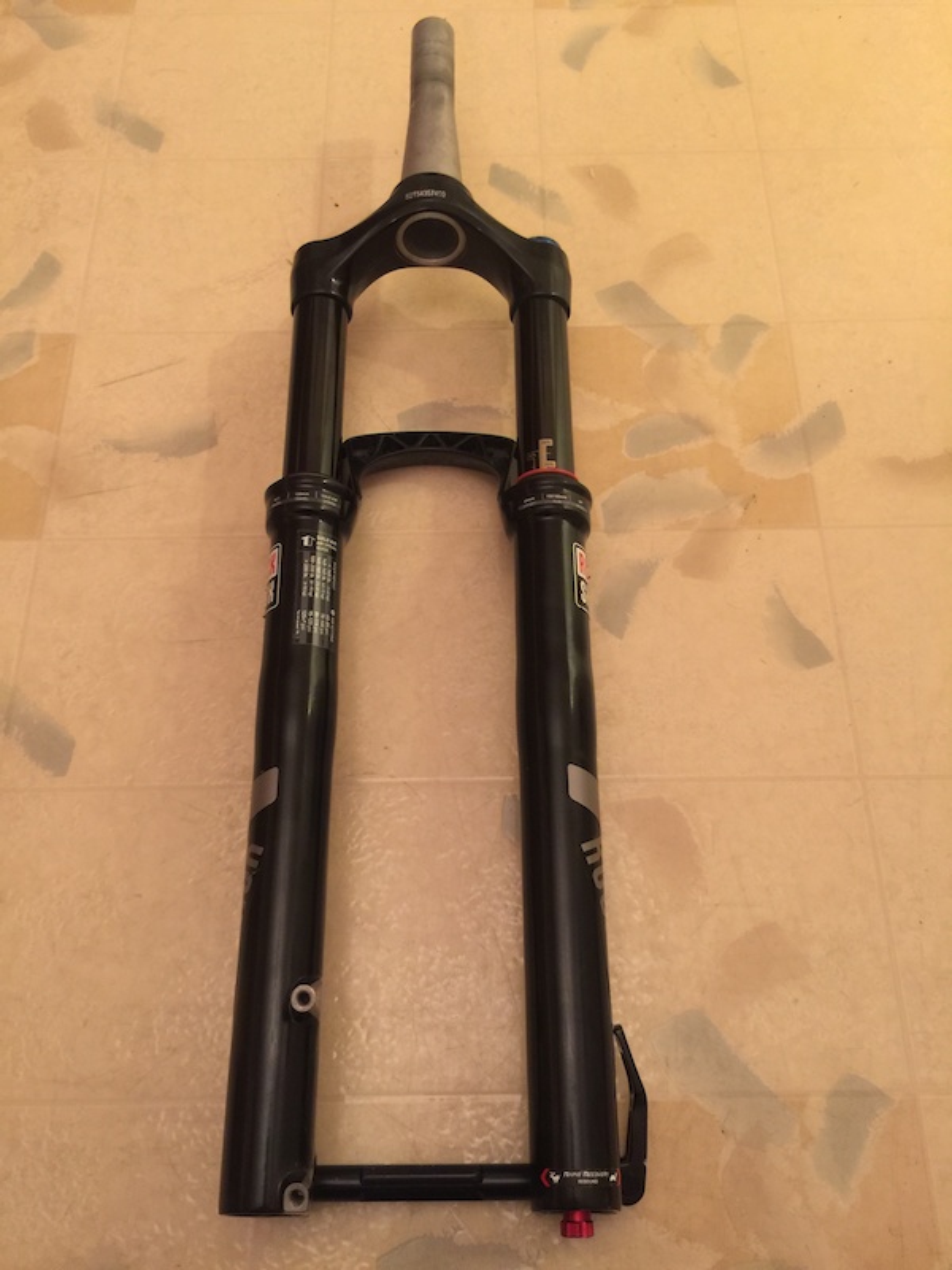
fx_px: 1063
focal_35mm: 29
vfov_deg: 61.7
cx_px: 476
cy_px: 635
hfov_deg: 48.2
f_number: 2.2
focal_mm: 4.15
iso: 80
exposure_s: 1/4
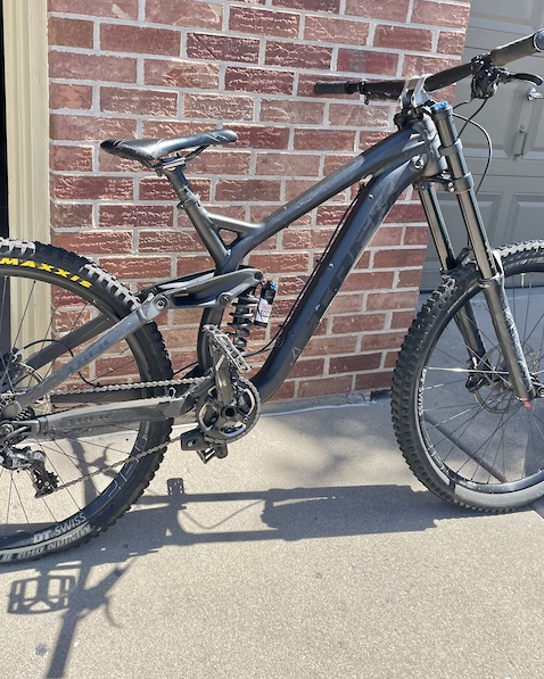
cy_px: 339
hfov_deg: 43.2
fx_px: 684
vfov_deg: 52.8
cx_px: 220
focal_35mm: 34
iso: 32
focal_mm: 4.2
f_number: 1.6
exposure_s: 1/1453
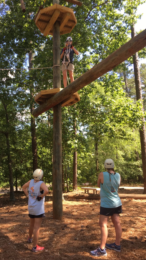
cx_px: 49
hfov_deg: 36.3
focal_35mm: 32
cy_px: 131
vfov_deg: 61.0
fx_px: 220
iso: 25
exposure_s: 1/221
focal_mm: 4.15
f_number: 2.2
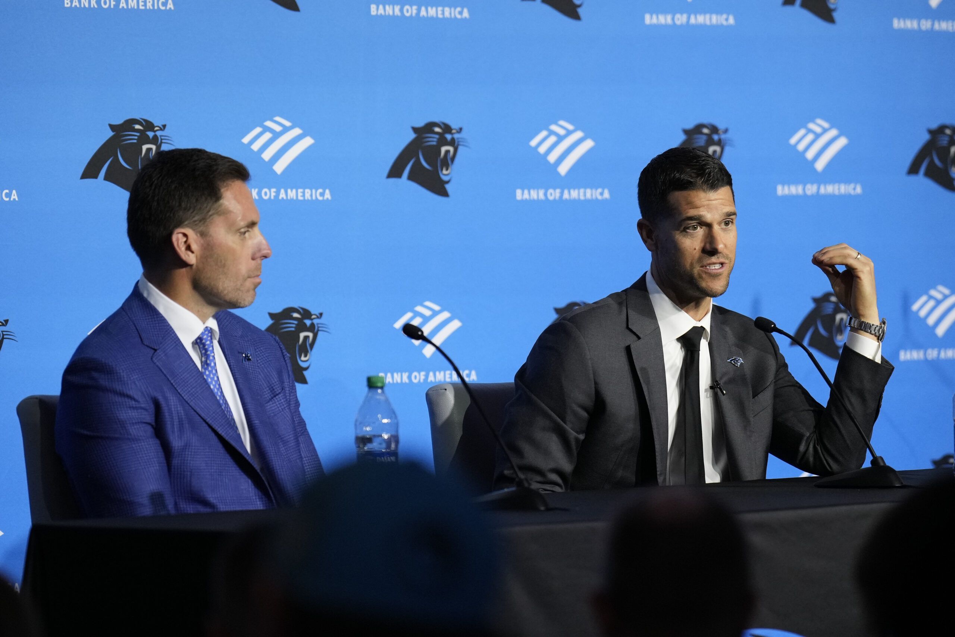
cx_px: 478
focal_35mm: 217
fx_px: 5756
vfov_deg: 6.3
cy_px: 318
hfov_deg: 9.5
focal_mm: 145
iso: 2000
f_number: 2.8
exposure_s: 1/500
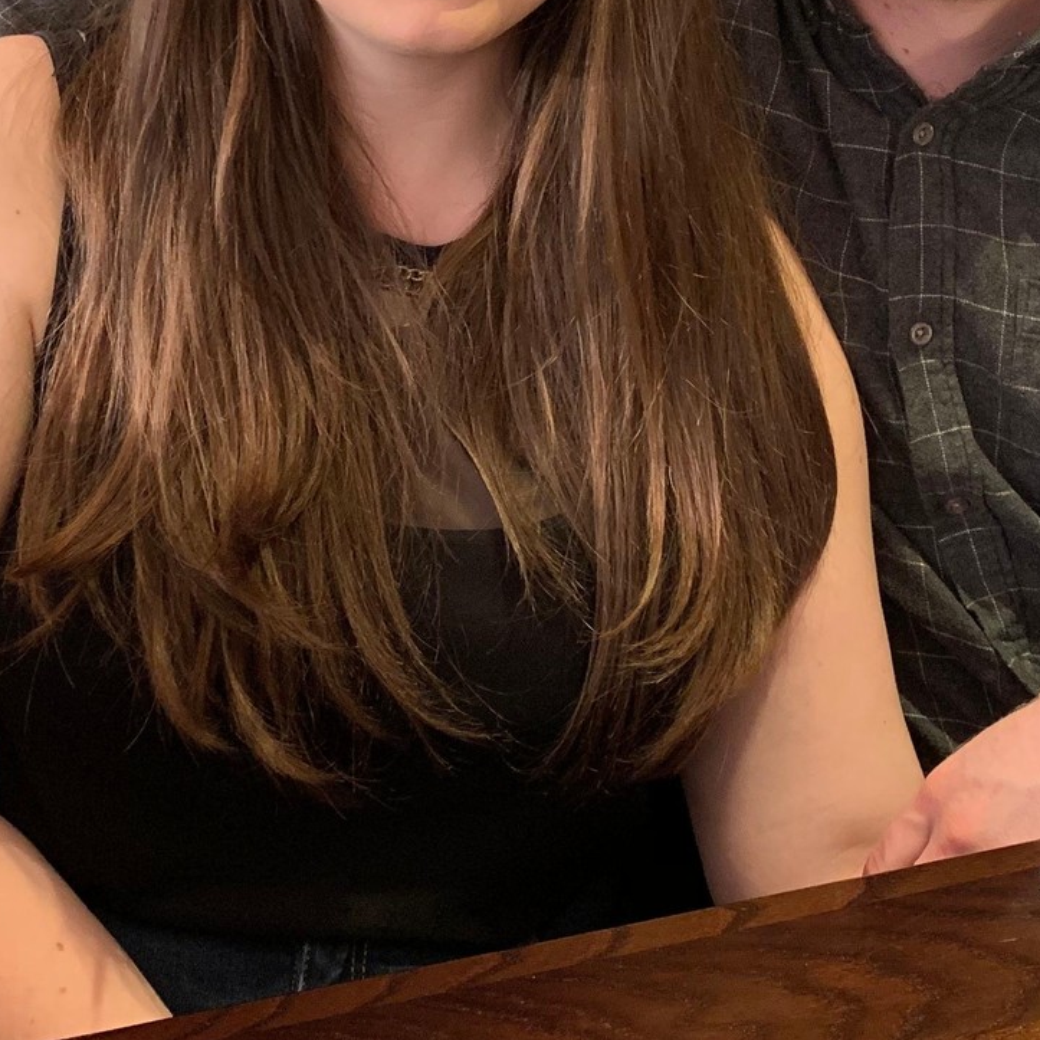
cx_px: 588
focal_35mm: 61
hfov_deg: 28.1
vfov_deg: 27.3
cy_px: 145
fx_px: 2073
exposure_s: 1/25
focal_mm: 4.25
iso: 400
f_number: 1.8
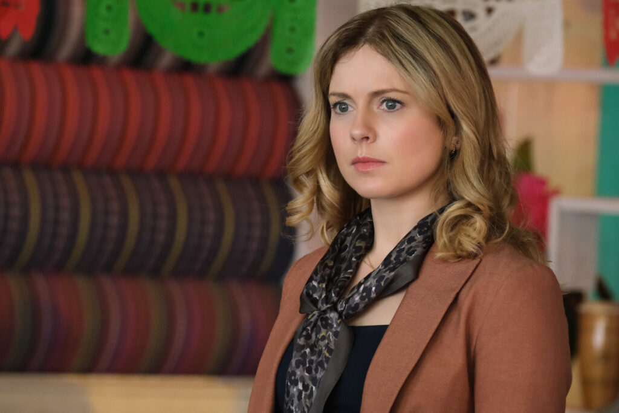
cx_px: 310
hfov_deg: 9.8
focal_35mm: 210
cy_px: 206
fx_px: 3611
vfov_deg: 6.5
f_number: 5
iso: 3200
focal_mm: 140
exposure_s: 1/250
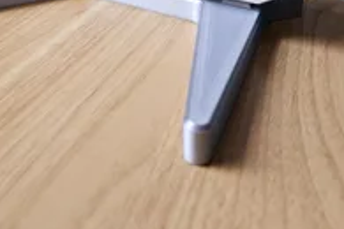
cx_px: 116
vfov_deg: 23.7
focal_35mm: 49
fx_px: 468
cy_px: -81
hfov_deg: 39.9
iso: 160
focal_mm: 5.4
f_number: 1.8
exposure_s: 1/180
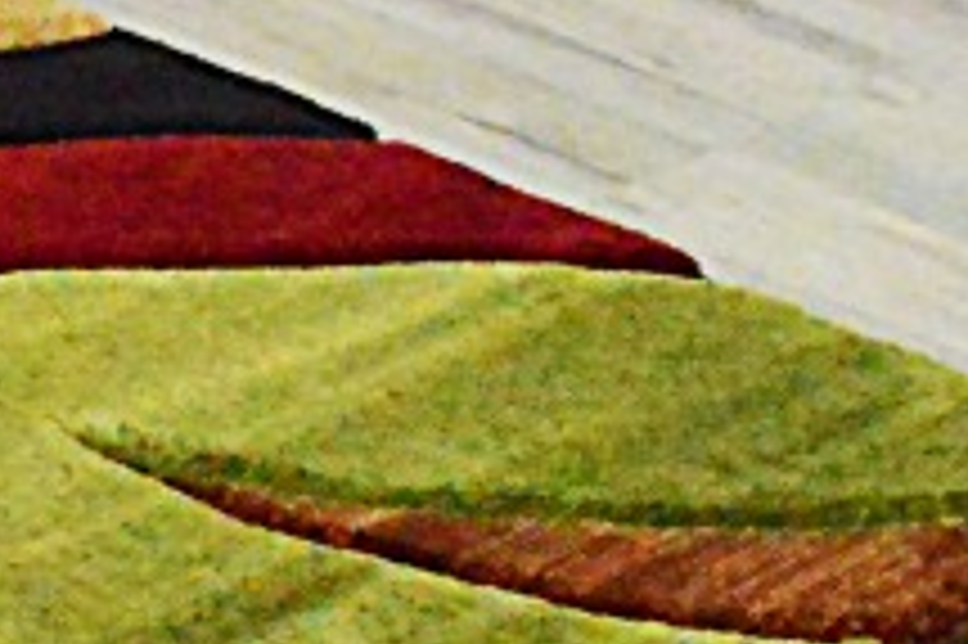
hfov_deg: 7.4
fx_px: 6690
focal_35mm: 249
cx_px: -1772
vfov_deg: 5.5
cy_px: -41
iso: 6400
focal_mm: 22
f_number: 6.3
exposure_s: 1/160
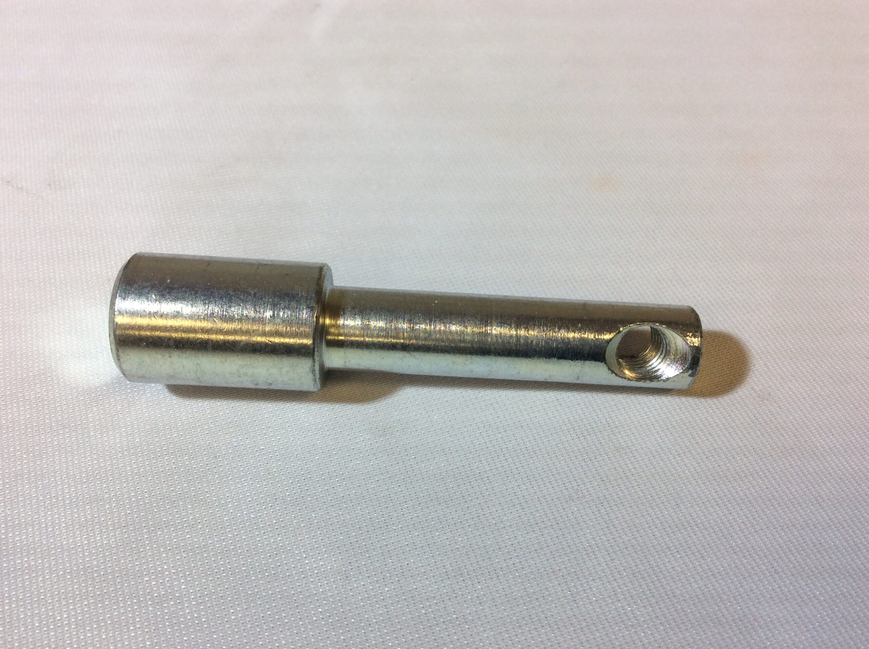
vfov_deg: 44.1
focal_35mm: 32
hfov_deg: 56.9
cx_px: 434
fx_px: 802
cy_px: 324
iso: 50
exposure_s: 1/120
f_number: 2.4
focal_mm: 3.3
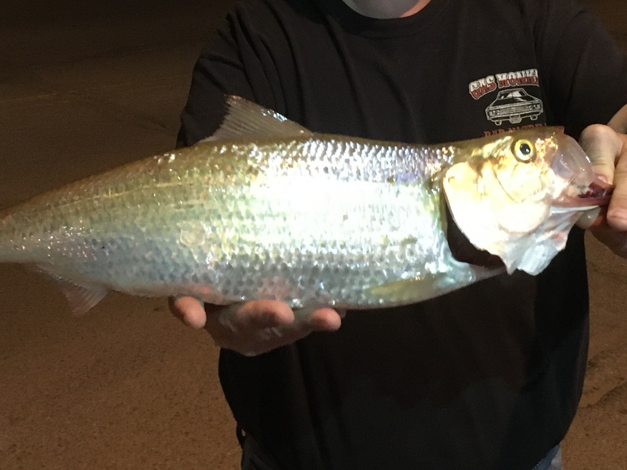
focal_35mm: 63
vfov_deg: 23.0
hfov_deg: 30.7
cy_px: 108
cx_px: 354
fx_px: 1141
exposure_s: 1/15
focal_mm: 4.15
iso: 400
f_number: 2.2
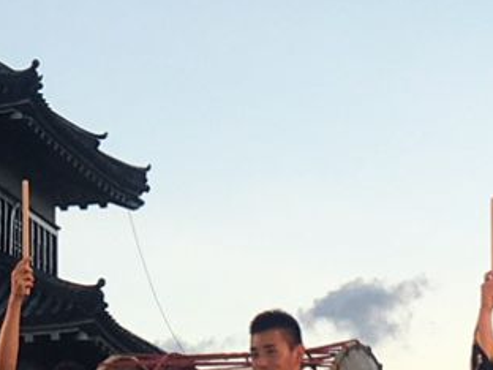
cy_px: -289
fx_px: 2649
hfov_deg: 10.5
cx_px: -17
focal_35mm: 186
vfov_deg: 7.7
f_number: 2.2
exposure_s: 1/212
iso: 25
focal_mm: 4.15
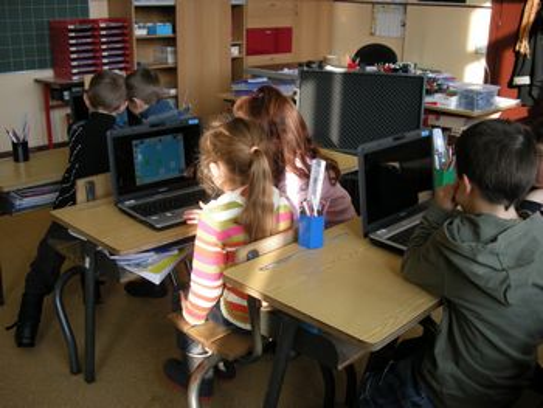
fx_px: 581
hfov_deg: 50.1
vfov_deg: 38.7
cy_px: 204
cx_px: 272
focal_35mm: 37
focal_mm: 7.9
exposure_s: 1/59.5
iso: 70
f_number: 2.8
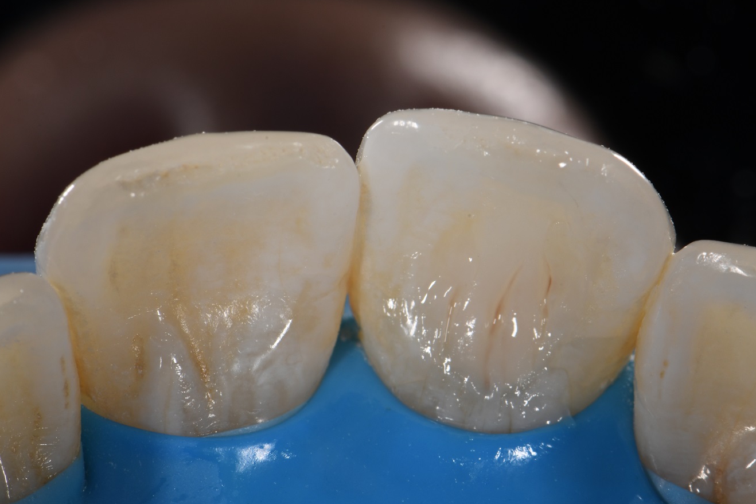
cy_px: 254
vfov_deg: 8.5
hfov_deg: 12.8
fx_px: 3380
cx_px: 384
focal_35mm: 161
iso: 200
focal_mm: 105
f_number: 32
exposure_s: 1/160
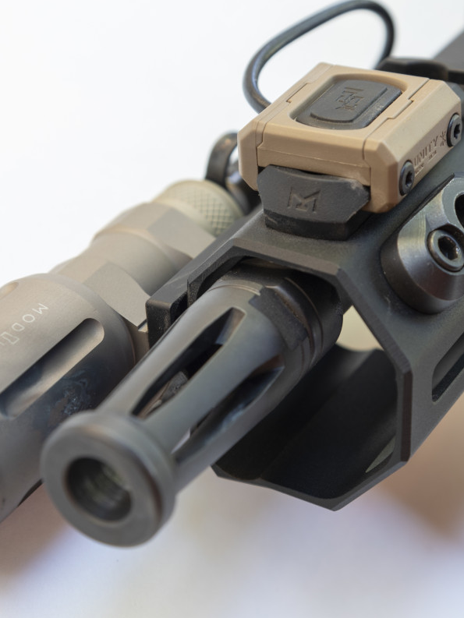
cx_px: 251
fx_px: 2394
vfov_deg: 14.7
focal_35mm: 134
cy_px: 323
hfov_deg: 11.1
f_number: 7.1
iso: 400
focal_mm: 82
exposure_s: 1/8
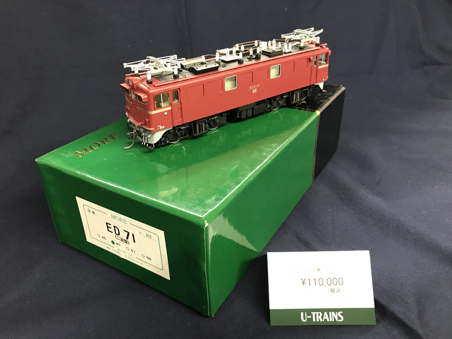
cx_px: 226
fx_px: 366
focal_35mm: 28
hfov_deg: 63.4
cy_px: 170
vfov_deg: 49.7
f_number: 1.8
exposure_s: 1/17
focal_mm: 3.99
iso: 80
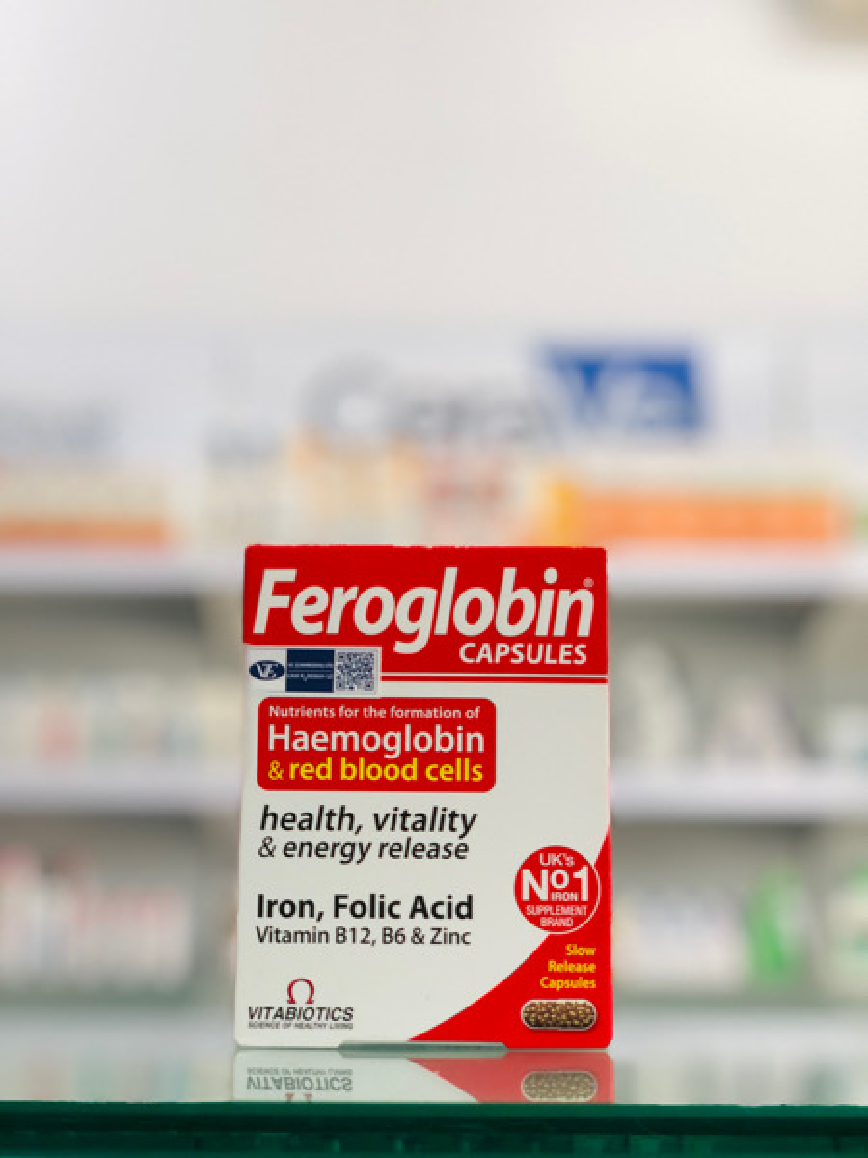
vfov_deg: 36.8
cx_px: 434
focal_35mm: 52
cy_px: 579
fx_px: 1739
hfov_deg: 28.0
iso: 40
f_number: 2.4
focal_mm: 6
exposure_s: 1/50
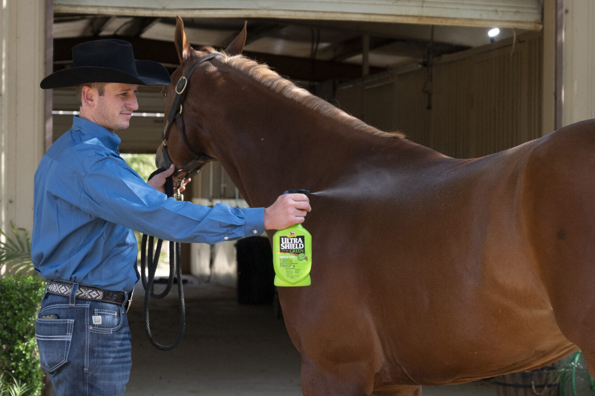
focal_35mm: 98
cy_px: 203
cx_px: 323
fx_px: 1620
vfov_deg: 14.0
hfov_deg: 20.8
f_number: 4.5
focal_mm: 57
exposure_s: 1/2000
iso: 2000
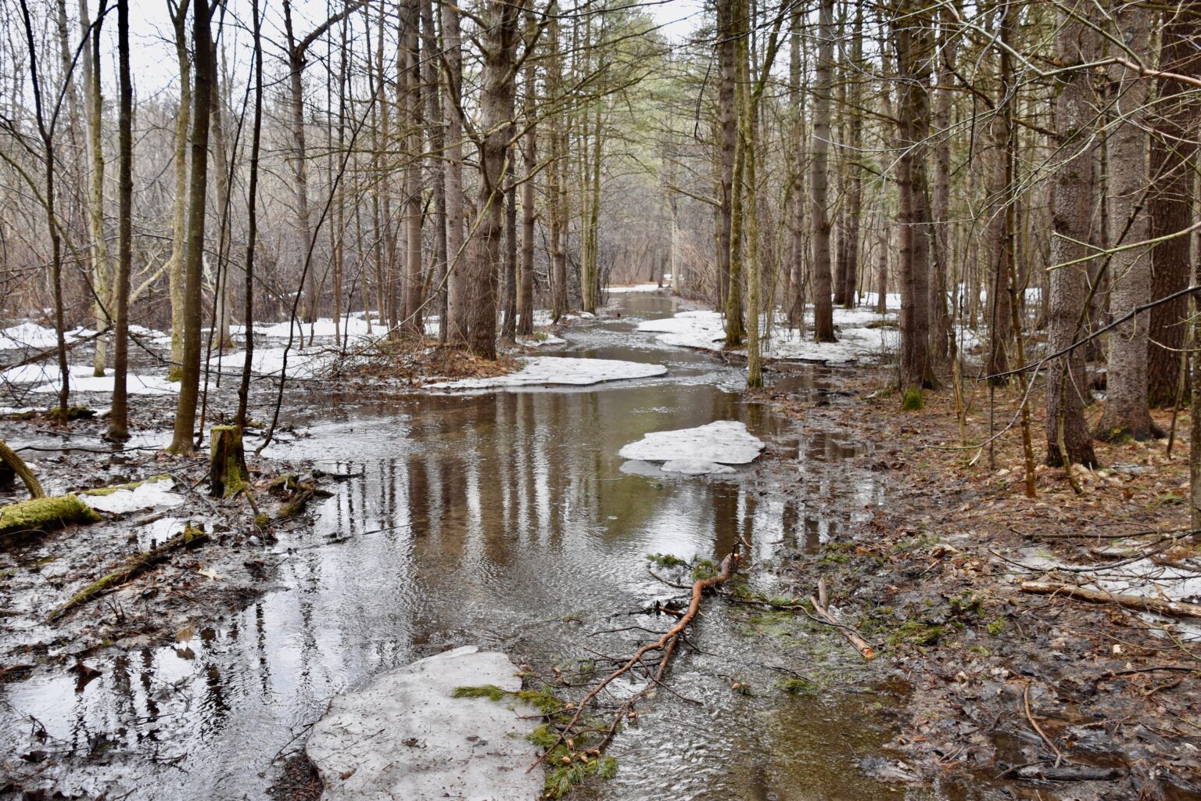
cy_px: 400
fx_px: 1201
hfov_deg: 53.1
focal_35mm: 36
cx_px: 600
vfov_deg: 36.9
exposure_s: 1/125
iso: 400
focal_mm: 24
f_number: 5.6
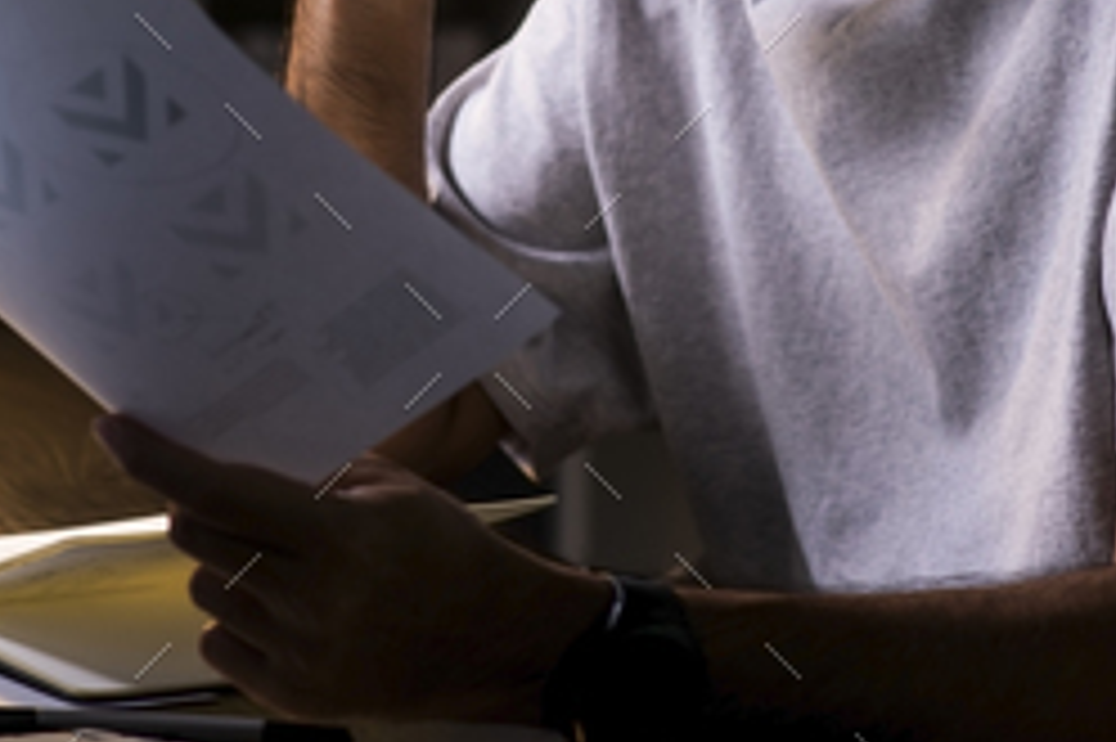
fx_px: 6258
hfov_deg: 10.2
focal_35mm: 202
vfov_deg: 6.7
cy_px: -119
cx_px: 446
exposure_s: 1/80
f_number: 4
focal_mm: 85
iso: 200
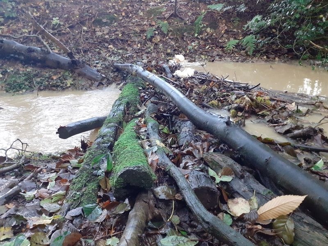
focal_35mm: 27
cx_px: 164
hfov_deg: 65.3
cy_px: 123
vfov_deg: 51.4
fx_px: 256
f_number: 1.9
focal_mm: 3.6
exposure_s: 1/25
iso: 320
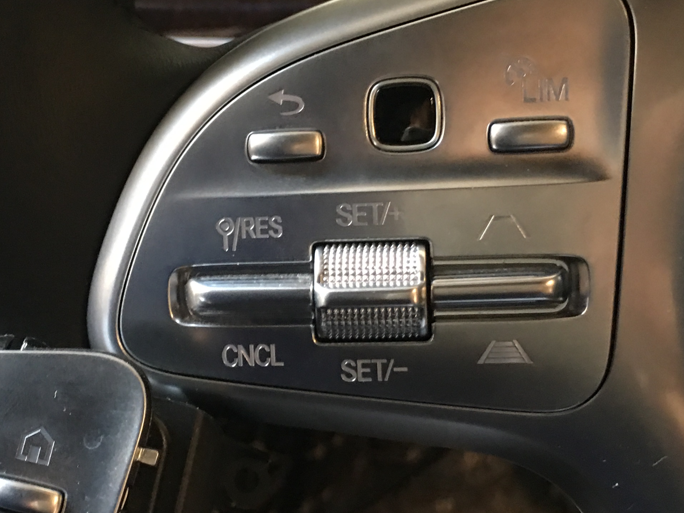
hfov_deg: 31.4
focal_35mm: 61
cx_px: 223
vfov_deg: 24.0
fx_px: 1205
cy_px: 308
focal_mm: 4.15
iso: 80
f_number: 2.2
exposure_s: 1/4
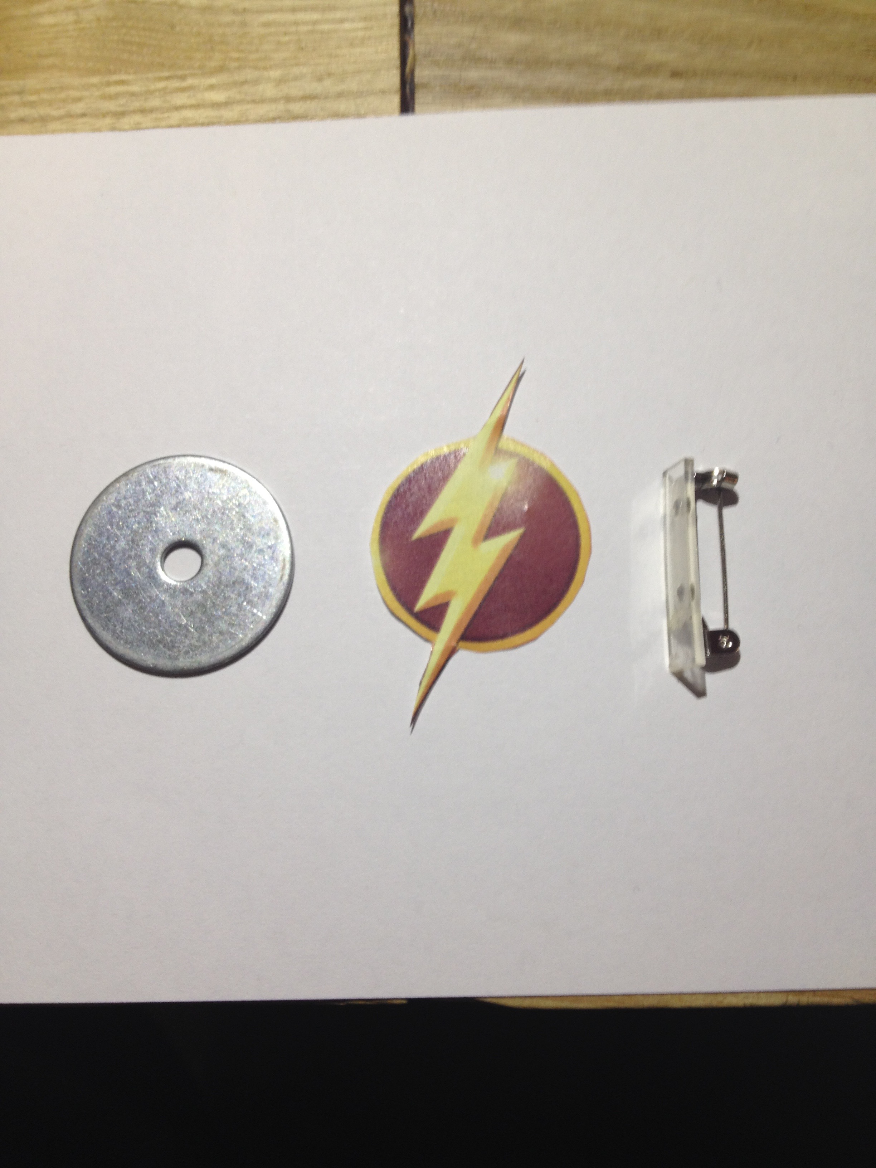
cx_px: 438
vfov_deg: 52.6
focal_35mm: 35
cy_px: 584
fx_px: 1181
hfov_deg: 40.7
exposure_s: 1/20
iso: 50
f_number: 2.4
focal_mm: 4.28
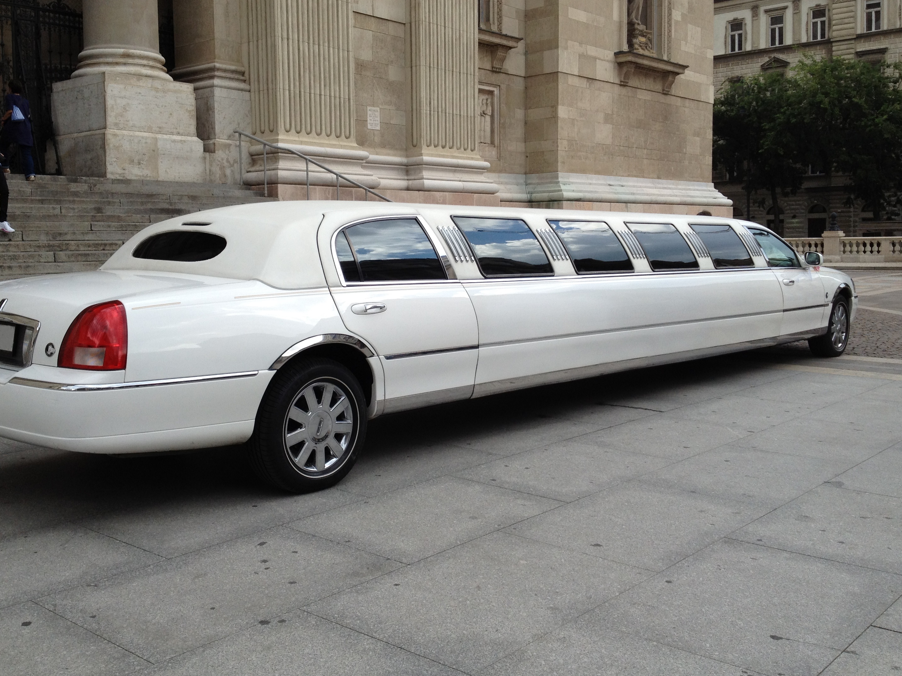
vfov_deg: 35.9
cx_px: 409
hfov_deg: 46.7
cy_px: 303
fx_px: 1042
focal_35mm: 40
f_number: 2.4
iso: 64
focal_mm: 4.28
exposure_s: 1/502
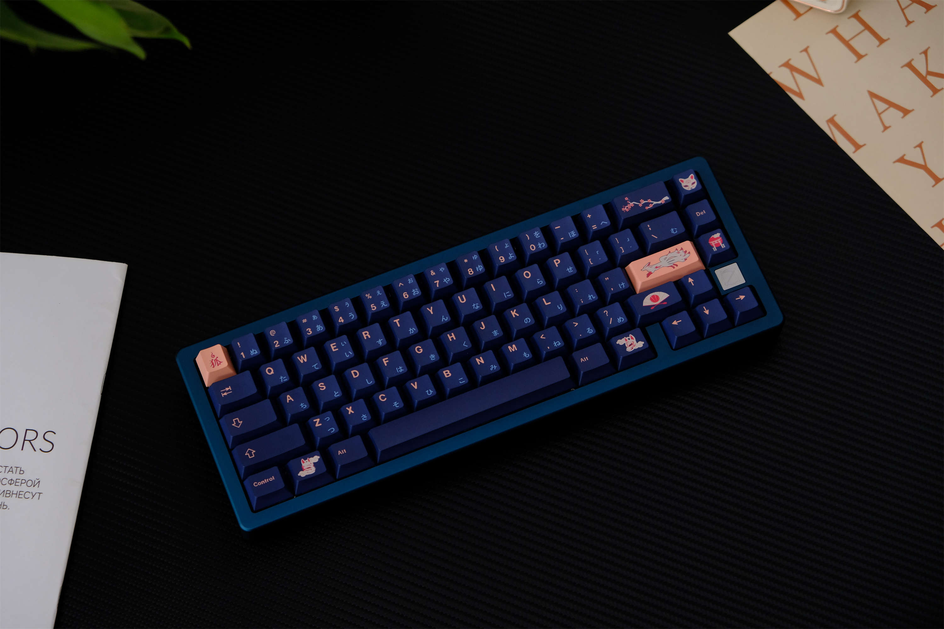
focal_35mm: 83
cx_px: 472
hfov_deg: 24.5
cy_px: 314
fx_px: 2176
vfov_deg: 16.5
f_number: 4.5
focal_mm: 55
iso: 500
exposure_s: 1/60
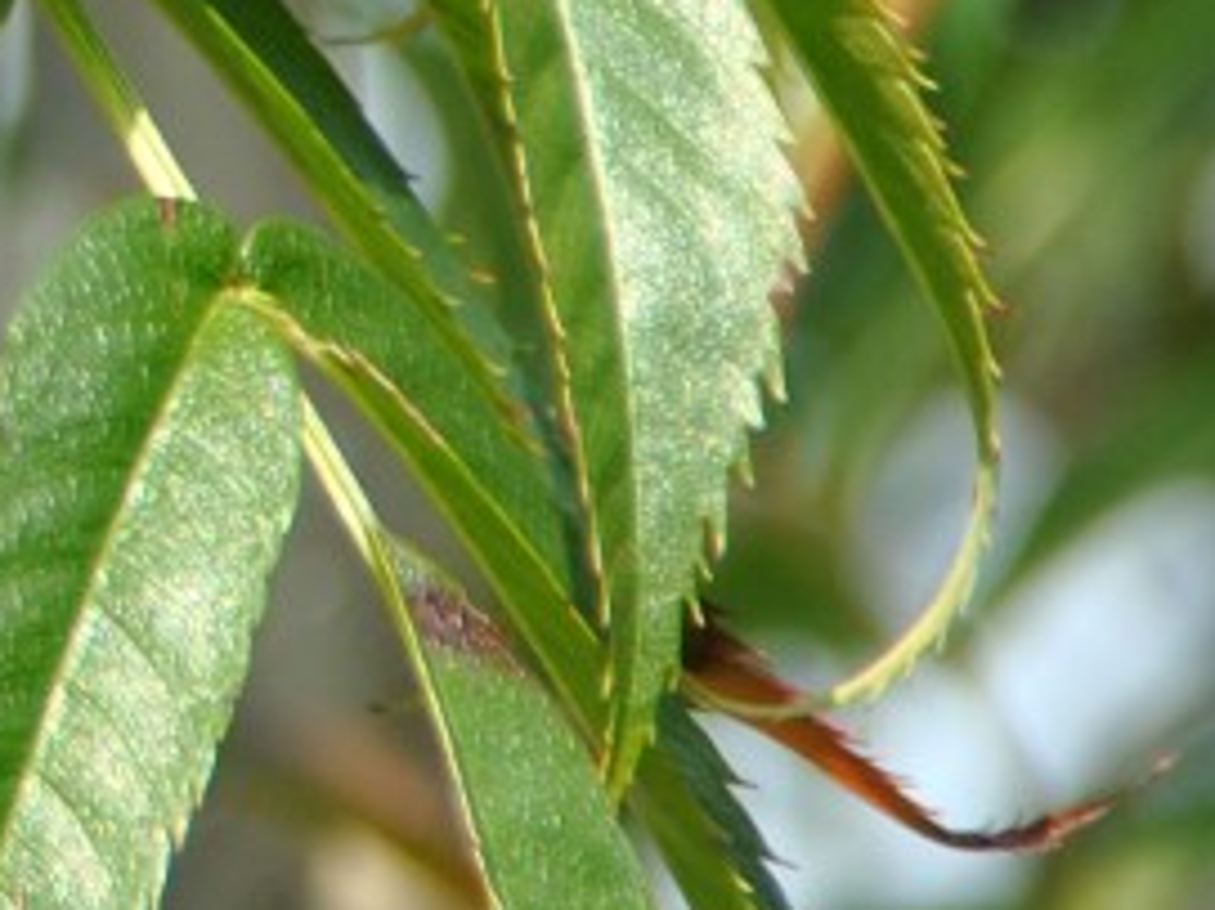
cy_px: -991
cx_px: -2083
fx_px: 60344
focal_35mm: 1720
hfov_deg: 1.2
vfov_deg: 0.9
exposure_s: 1/250
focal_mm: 200
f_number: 6.3
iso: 200
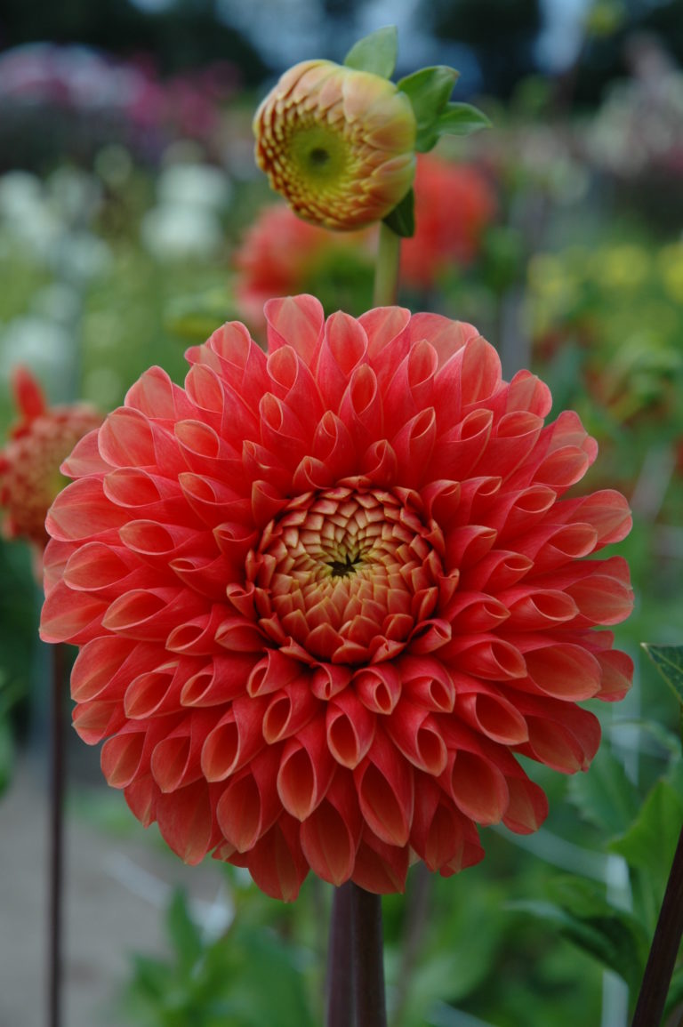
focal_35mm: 105
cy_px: 514
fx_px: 2993
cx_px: 342
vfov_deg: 19.5
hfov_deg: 13.0
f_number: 8
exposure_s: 1/250
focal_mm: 70
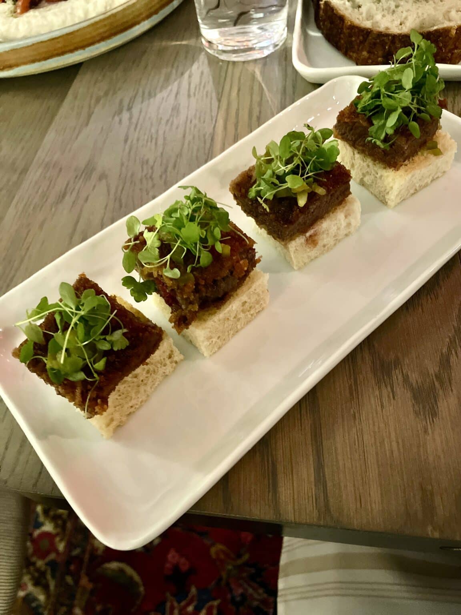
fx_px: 462
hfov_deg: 53.1
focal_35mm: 26
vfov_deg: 67.3
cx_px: 230
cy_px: 308
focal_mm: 4.2
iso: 800
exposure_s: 1/20
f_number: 1.6
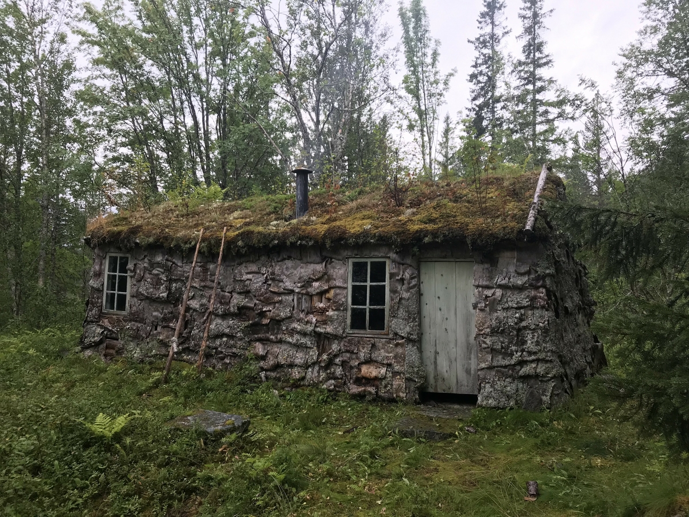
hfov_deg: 63.4
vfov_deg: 49.7
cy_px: 258
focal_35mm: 28
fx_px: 557
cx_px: 344
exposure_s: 1/100
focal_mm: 3.99
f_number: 1.8
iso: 40
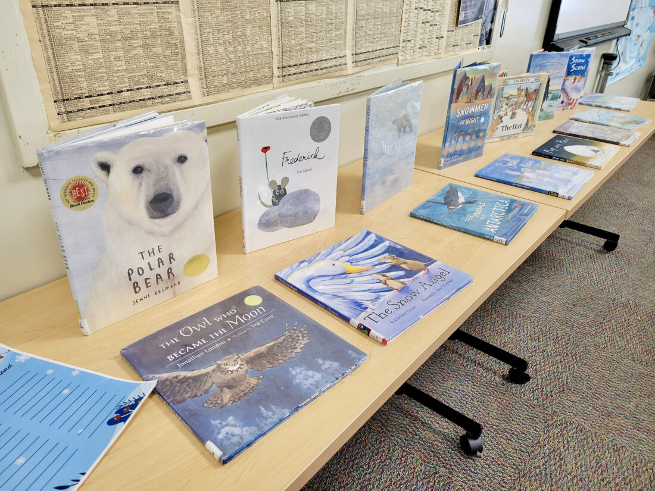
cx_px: 328
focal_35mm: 26
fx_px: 492
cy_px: 246
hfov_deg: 67.3
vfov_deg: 53.1
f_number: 1.8
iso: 125
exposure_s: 1/120
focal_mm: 5.4
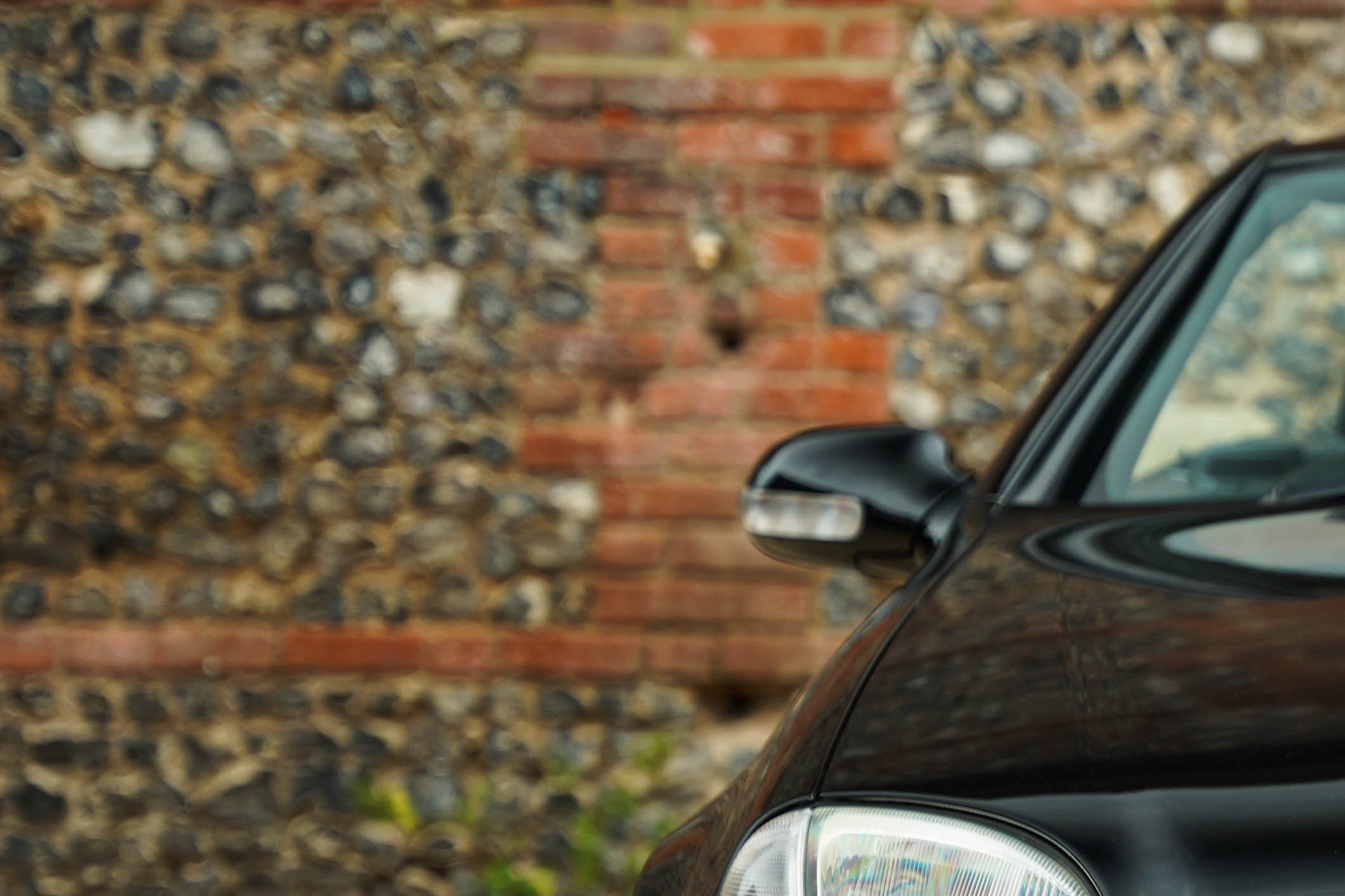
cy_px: 766
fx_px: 6958
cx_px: 1807
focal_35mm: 186
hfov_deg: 10.8
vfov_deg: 7.4
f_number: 3.2
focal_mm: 65.8
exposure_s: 1/500
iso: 200
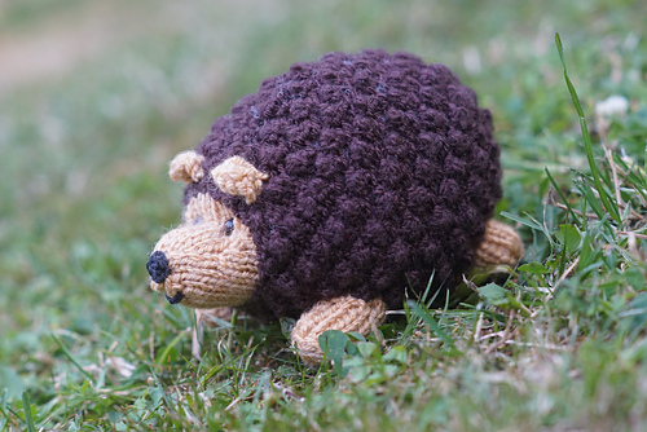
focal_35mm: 75
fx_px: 1349
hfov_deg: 27.0
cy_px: 216
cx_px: 324
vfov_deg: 18.2
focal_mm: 50
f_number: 4
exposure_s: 1/160
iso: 800
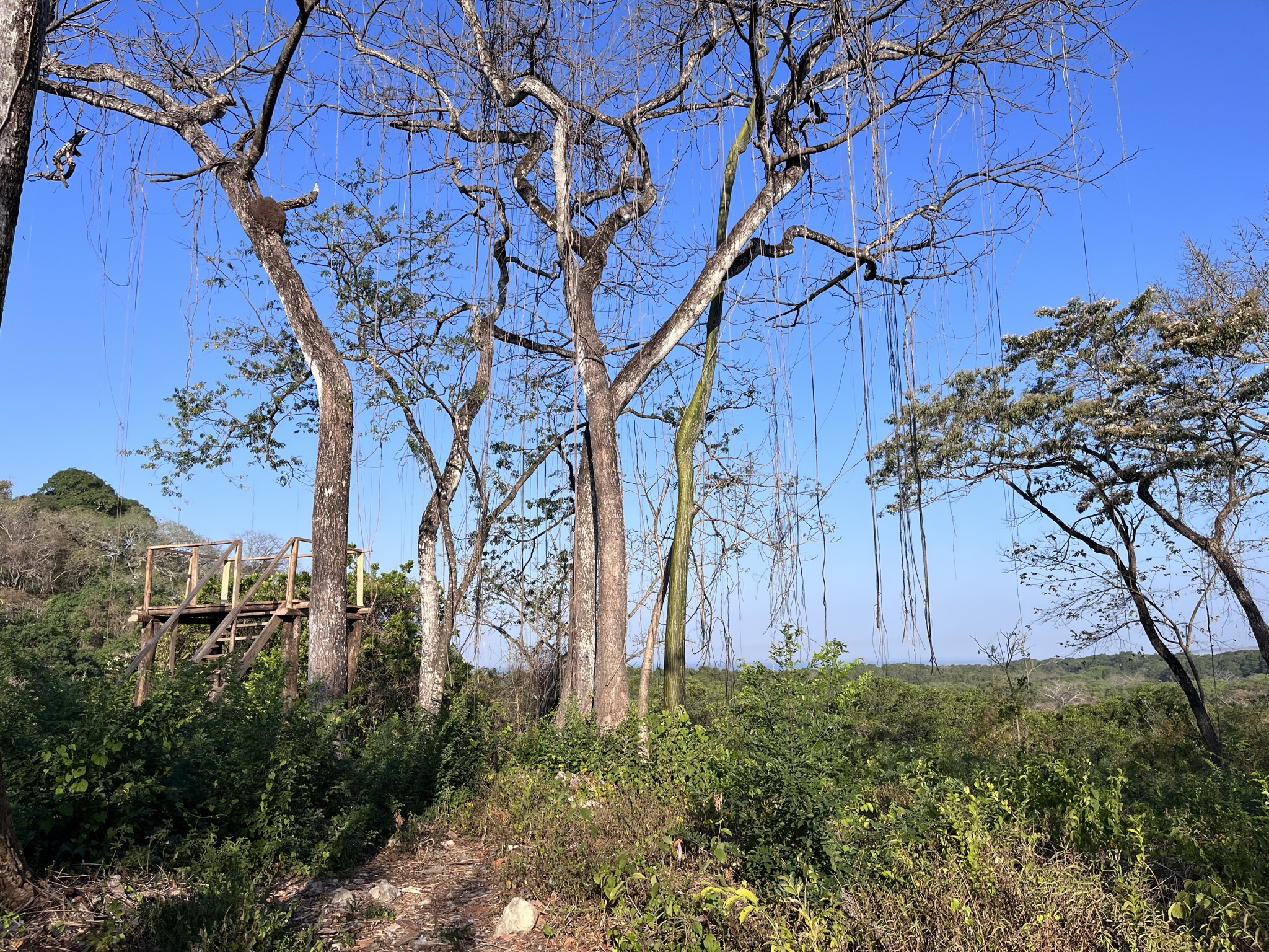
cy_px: 476
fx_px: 953
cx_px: 634
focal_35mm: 26
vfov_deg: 53.1
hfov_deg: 67.3
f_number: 1.6
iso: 50
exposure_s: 1/2967
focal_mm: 5.1
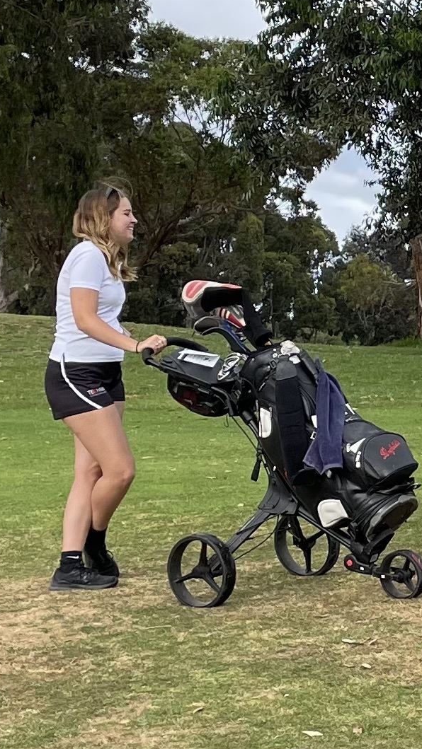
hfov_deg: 19.0
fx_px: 1074
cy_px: 383
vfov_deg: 38.5
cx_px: 671
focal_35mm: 54
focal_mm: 4.2
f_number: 1.6
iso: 32
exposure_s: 1/1072
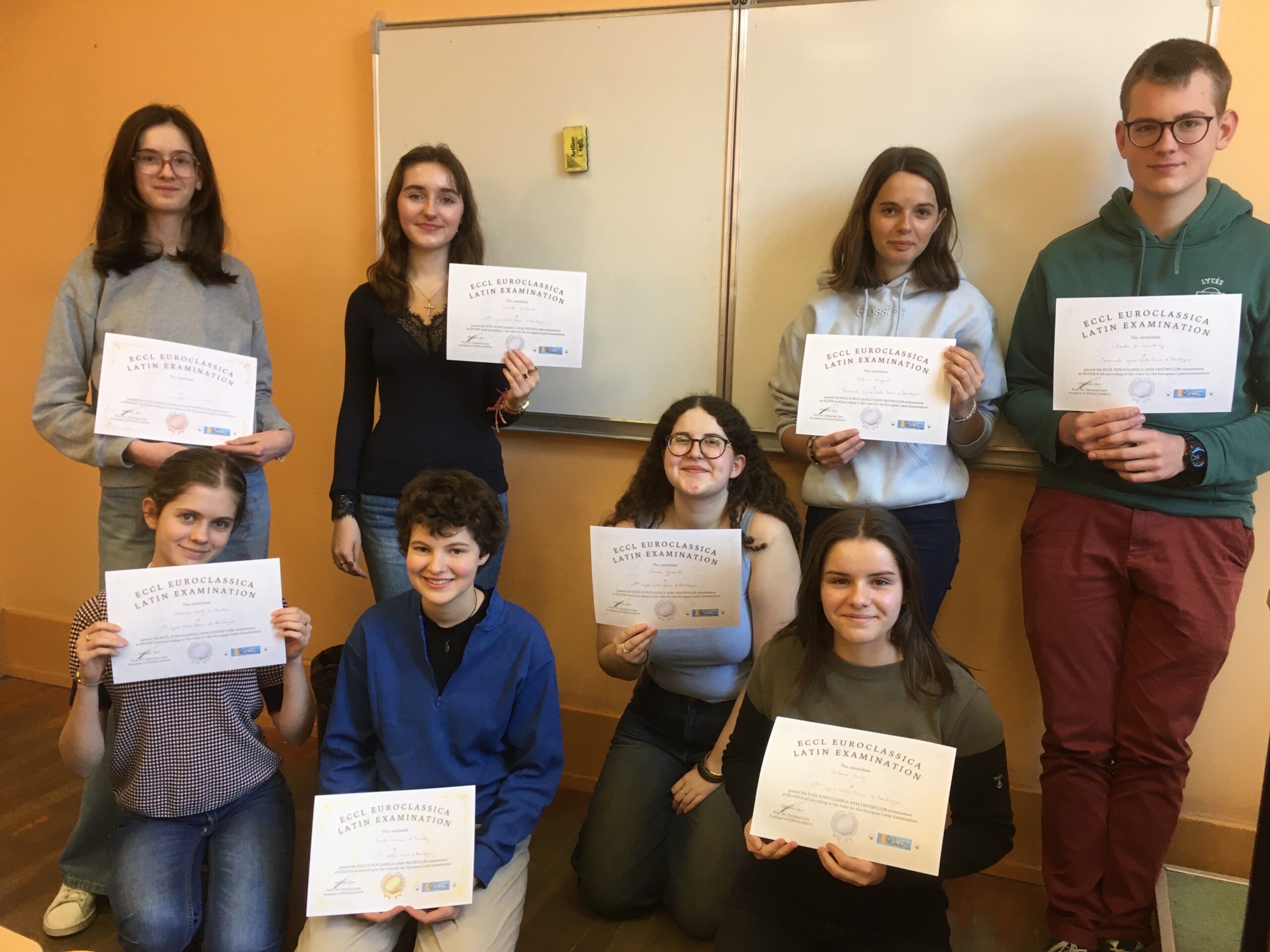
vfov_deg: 48.2
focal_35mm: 29
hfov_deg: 61.7
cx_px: 635
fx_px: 1064
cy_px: 476
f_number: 2.2
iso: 50
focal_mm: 4.15
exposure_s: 1/33
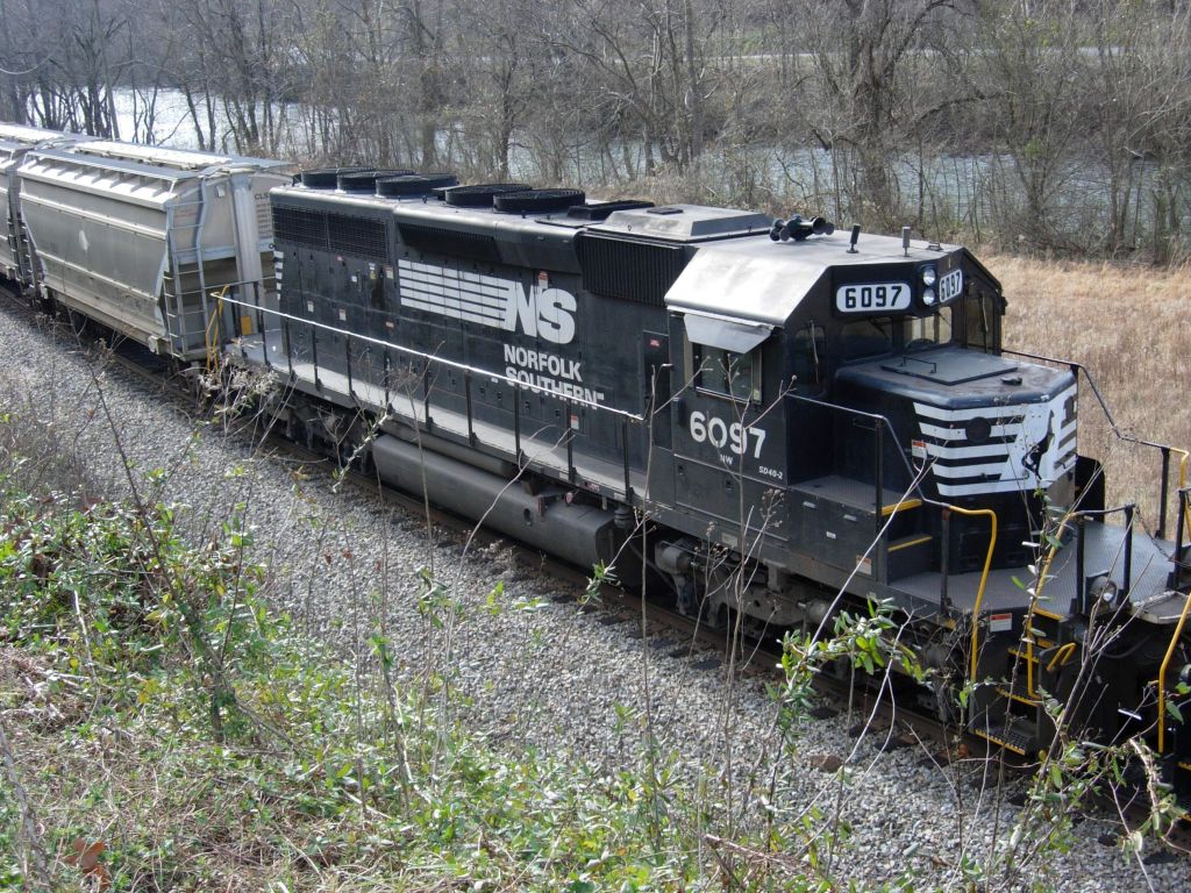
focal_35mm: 51
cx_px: 596
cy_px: 446
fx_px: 1755
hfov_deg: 37.5
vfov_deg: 28.6
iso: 64
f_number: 3.2
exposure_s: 1/279
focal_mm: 10.6
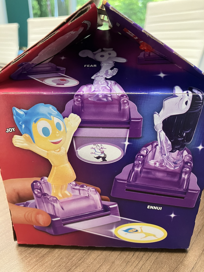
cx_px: 102
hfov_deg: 49.7
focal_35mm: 28
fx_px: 220
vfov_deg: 63.4
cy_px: 136
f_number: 1.8
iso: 320
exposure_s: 1/31
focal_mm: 3.99
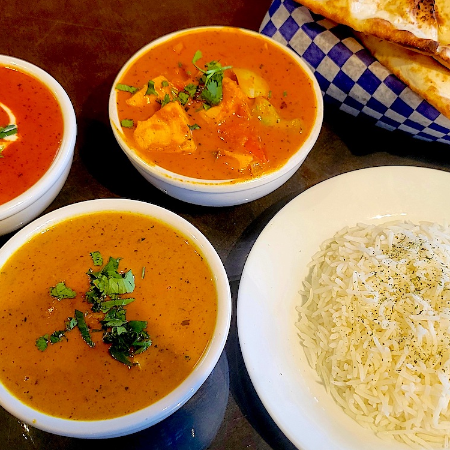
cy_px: 205
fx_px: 721
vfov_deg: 34.7
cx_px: 247
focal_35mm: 49
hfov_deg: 34.7
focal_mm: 5.4
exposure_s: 1/120
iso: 250
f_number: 1.8
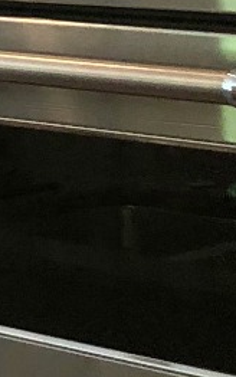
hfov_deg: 5.4
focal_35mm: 232
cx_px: -400
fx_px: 2385
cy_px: -128
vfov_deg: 8.9
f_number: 1.8
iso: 40
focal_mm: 3.99
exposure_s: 1/24
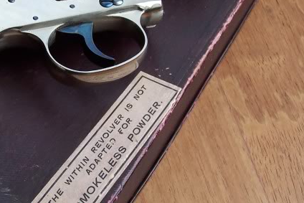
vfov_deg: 13.7
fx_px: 845
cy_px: 75
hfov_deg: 20.2
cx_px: 67
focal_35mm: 100
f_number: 3.2
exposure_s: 1/30
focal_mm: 8.5
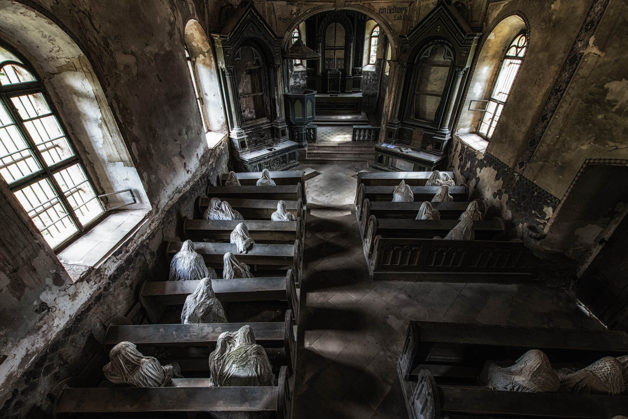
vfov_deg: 77.3
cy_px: 210
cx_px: 314
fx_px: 262
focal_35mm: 15
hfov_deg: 100.4
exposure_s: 1
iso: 100
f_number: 11
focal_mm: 10
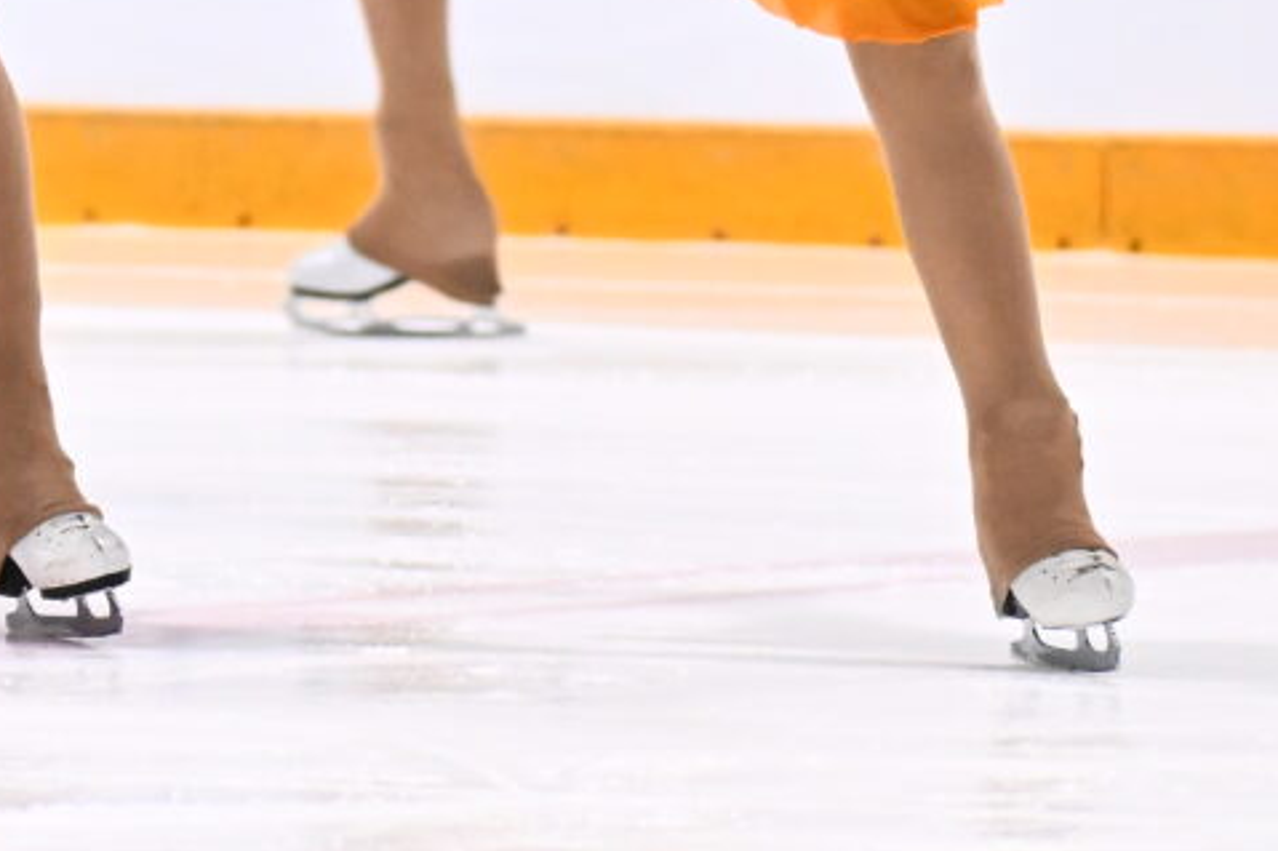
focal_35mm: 855
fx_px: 30340
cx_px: -507
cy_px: -183
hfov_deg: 2.4
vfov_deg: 1.6
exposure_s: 1/1000
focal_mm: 200
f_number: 3.2
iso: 2500
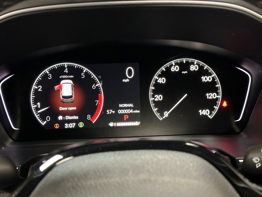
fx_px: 363
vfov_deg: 30.3
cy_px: 98
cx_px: 131
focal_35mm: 48
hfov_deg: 39.7
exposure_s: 1/24
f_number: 1.78
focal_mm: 6.86
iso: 640
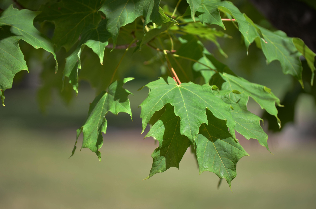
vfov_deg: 6.8
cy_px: 104
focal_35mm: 202
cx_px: 158
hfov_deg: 10.2
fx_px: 1774
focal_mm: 135
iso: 100
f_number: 5
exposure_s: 1/200
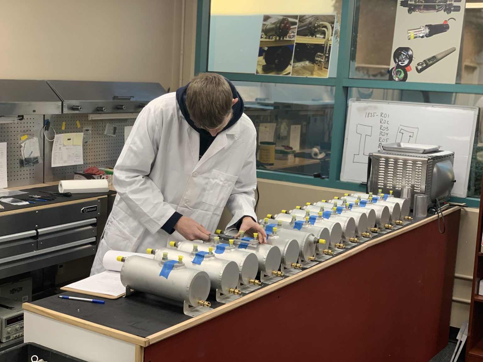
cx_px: 242
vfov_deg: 28.0
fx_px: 726
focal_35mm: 52
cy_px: 181
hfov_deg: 36.8
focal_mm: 6
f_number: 2.4
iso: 100
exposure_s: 1/60
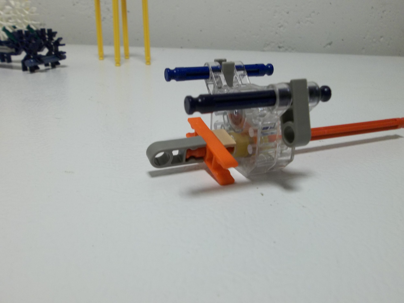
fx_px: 373
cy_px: 152
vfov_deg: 44.2
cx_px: 202
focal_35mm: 32
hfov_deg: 56.8
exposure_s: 1/13
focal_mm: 5.7
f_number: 3.7
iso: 160
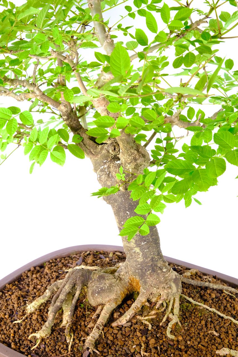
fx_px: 823
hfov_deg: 16.5
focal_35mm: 83
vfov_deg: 24.5
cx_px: 119
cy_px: 178
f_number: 10
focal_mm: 55
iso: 1000
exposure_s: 1/10
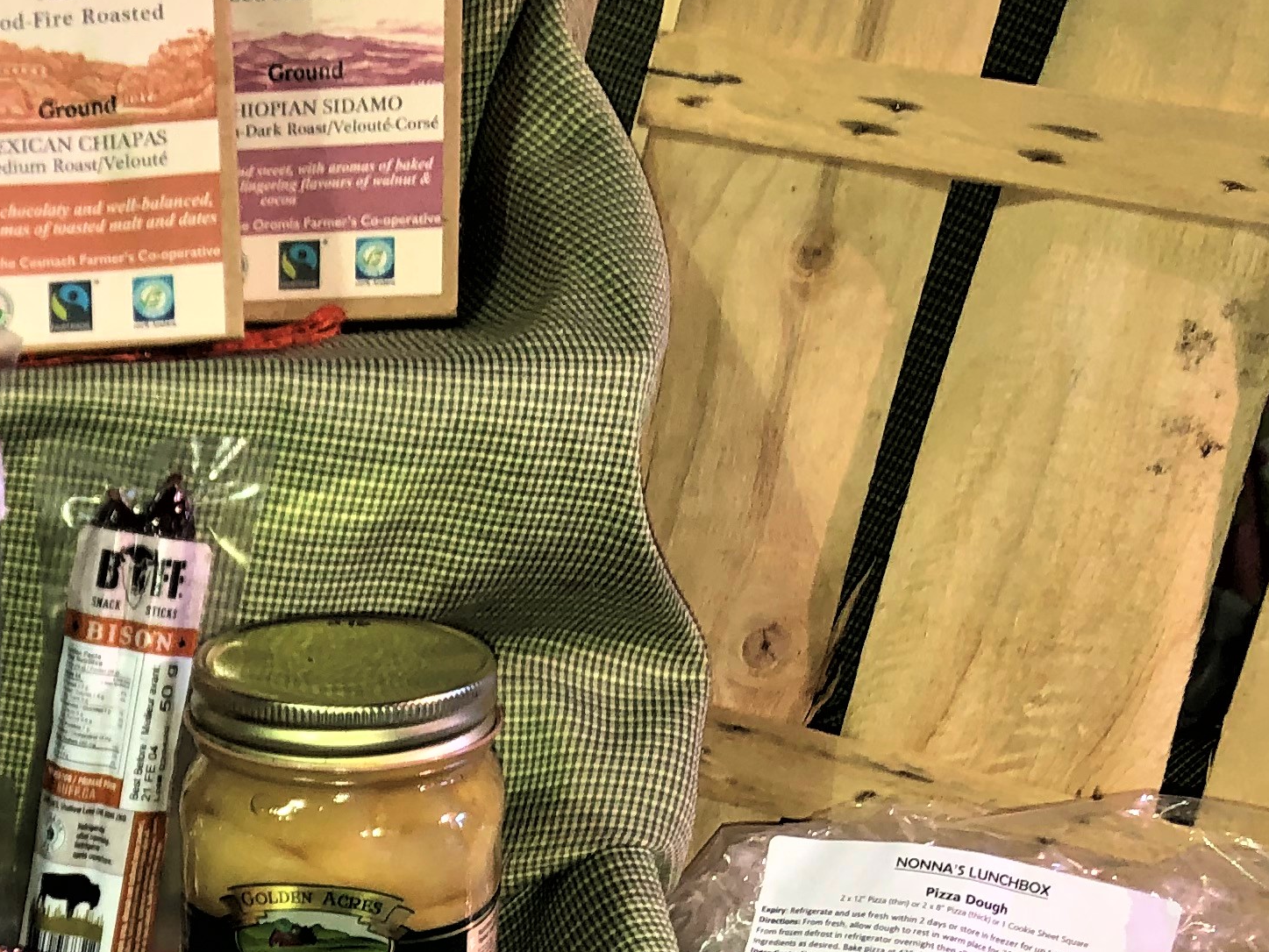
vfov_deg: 18.5
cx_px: -199
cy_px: 928
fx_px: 2860
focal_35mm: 78
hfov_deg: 23.2
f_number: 1.8
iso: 50
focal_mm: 3.99
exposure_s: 1/15
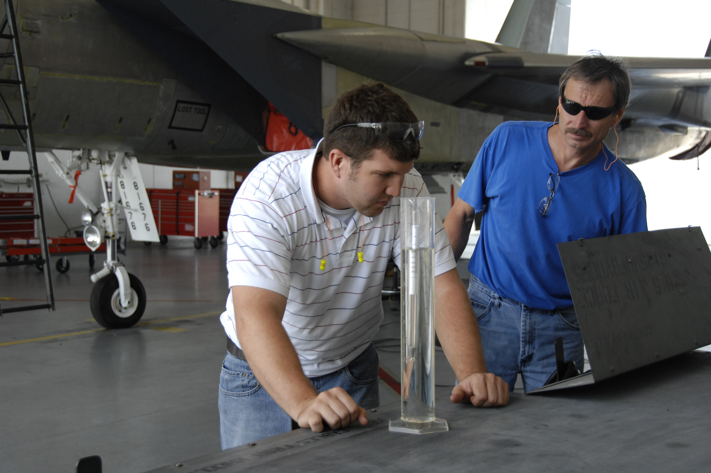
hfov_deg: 35.1
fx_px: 1124
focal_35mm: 57
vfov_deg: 23.7
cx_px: 356
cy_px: 236
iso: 400
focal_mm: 38
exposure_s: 1/350
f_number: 4.5
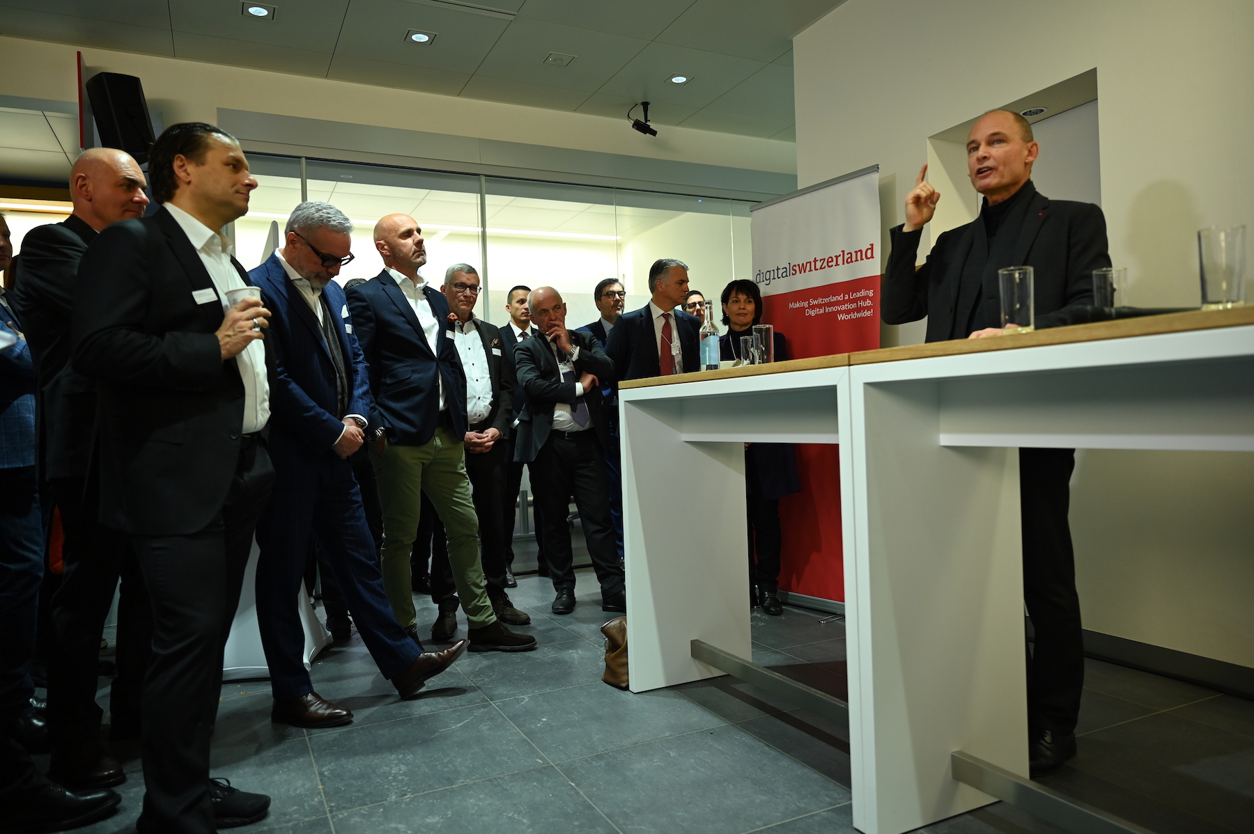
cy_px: 417
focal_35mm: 24
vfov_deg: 53.1
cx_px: 627
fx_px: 836
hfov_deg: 73.8
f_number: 2.8
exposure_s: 1/60
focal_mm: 24
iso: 640
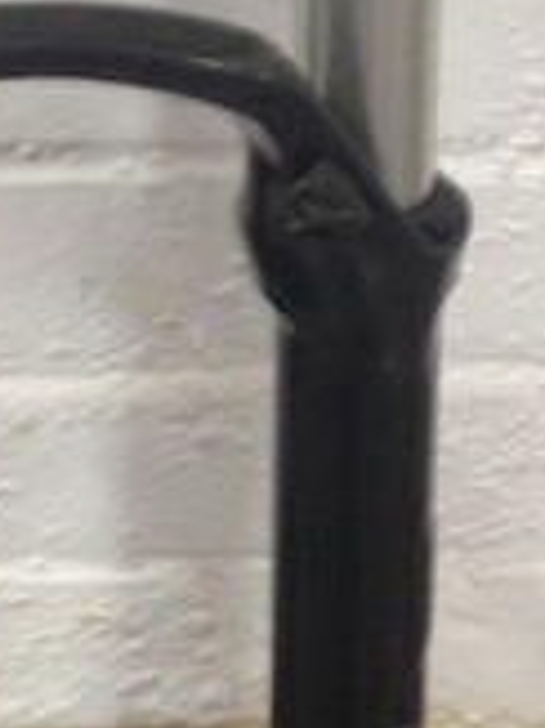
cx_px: 134
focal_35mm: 172
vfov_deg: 11.4
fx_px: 3615
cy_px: 98
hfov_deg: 8.6
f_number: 2.4
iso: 100
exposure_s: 1/20
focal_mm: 4.28
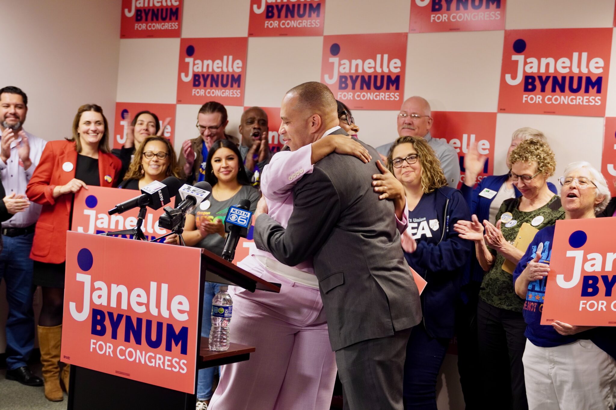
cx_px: 308
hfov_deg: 36.2
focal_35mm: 55
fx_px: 942
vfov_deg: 24.6
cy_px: 205
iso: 640
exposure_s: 1/60
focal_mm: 36.7
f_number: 2.8
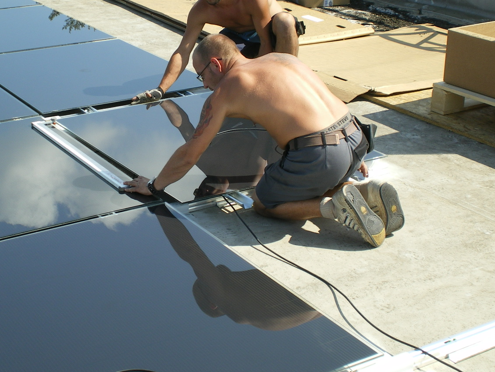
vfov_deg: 21.5
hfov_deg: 28.5
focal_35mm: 68
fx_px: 972
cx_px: 189
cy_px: 126
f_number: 5.2
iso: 50
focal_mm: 8.4
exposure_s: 1/200
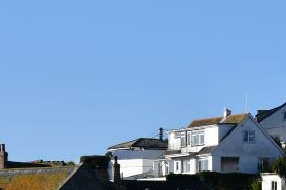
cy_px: 148
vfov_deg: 4.1
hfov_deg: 6.1
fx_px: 2676
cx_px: 210
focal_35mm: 337
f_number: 9
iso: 100
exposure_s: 1/320
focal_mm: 78
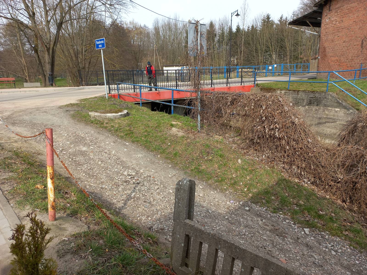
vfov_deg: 54.9
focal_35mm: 25
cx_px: 184
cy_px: 138
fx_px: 265
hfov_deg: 69.4
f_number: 1.8
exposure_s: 1/299
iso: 25
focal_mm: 4.6
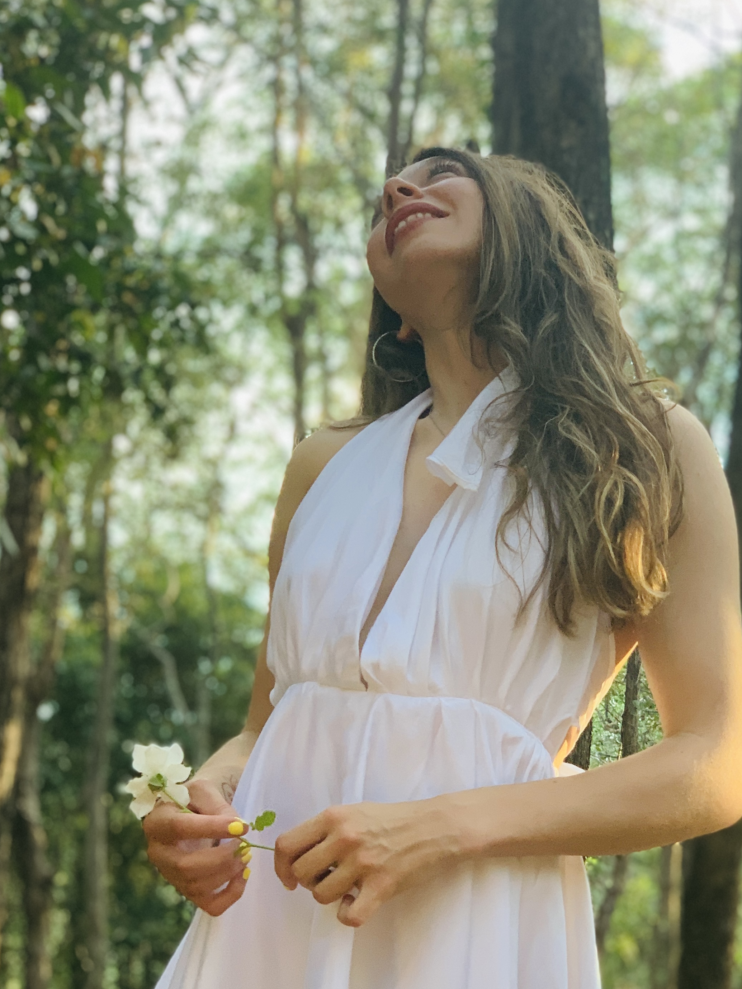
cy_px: 679
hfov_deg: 19.3
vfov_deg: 25.5
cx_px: 513
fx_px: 2172
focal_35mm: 76
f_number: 2.4
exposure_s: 1/101
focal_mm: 6
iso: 125
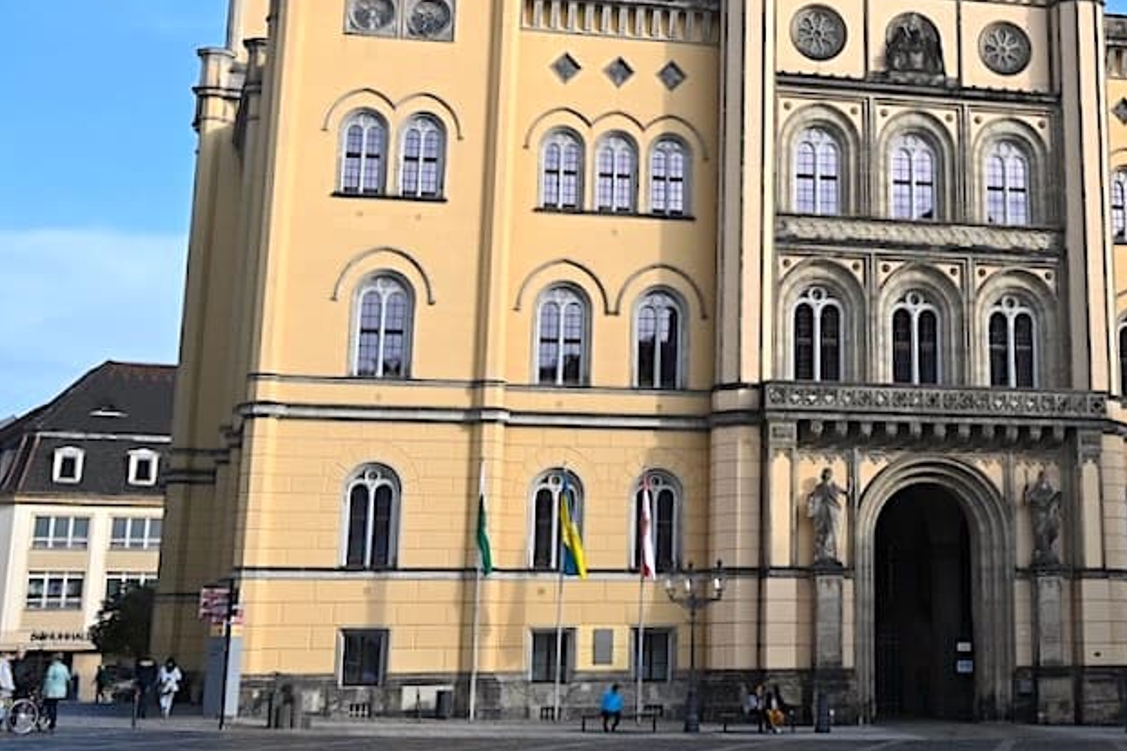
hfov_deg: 34.6
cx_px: 900
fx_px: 1753
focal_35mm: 56
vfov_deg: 23.4
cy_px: 41
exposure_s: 1/500
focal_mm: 29
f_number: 11
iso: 400
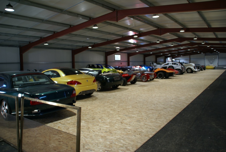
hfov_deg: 67.3
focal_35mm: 27
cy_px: 76
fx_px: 170
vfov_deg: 48.0
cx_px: 113
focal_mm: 18
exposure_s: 1/30
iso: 160
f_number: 3.5
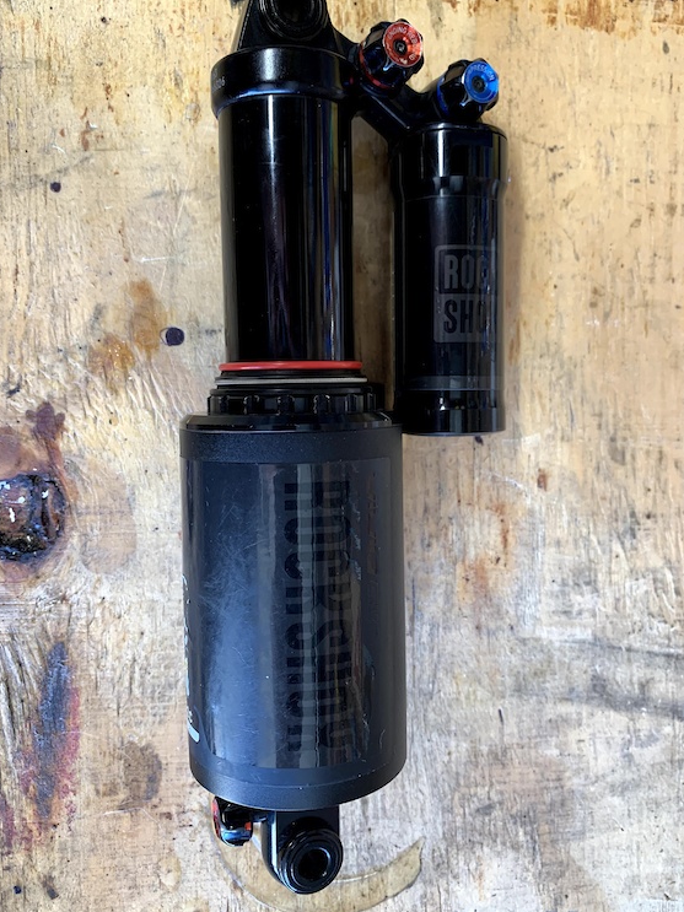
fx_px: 738
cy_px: 430
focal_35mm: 28
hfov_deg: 49.7
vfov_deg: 63.4
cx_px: 334
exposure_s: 1/60
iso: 125
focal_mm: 4.25
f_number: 1.8
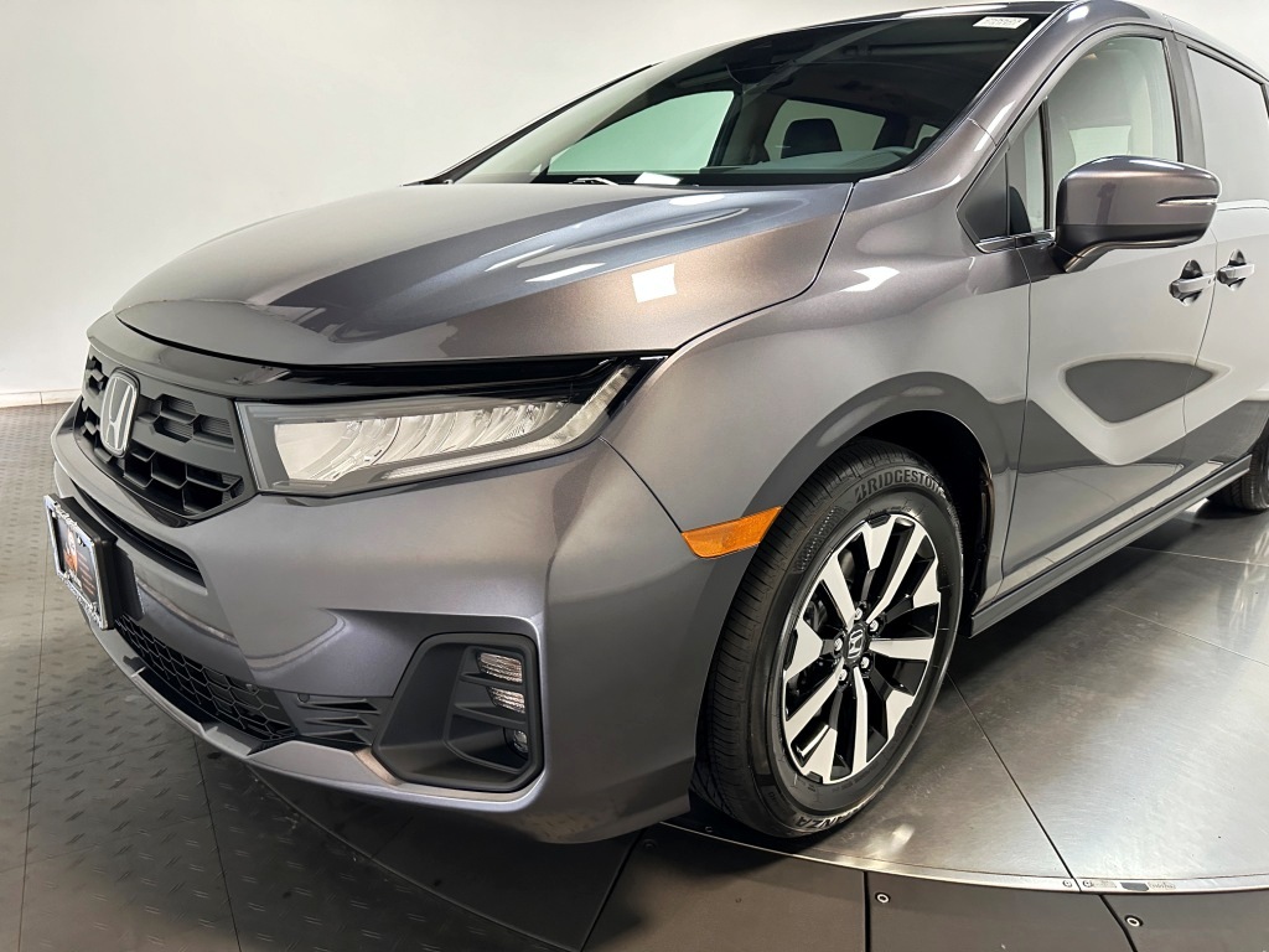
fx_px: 880
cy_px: 476
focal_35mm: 24
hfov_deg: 71.6
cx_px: 634
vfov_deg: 56.8
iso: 500
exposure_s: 1/60
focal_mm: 6.86
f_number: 1.78
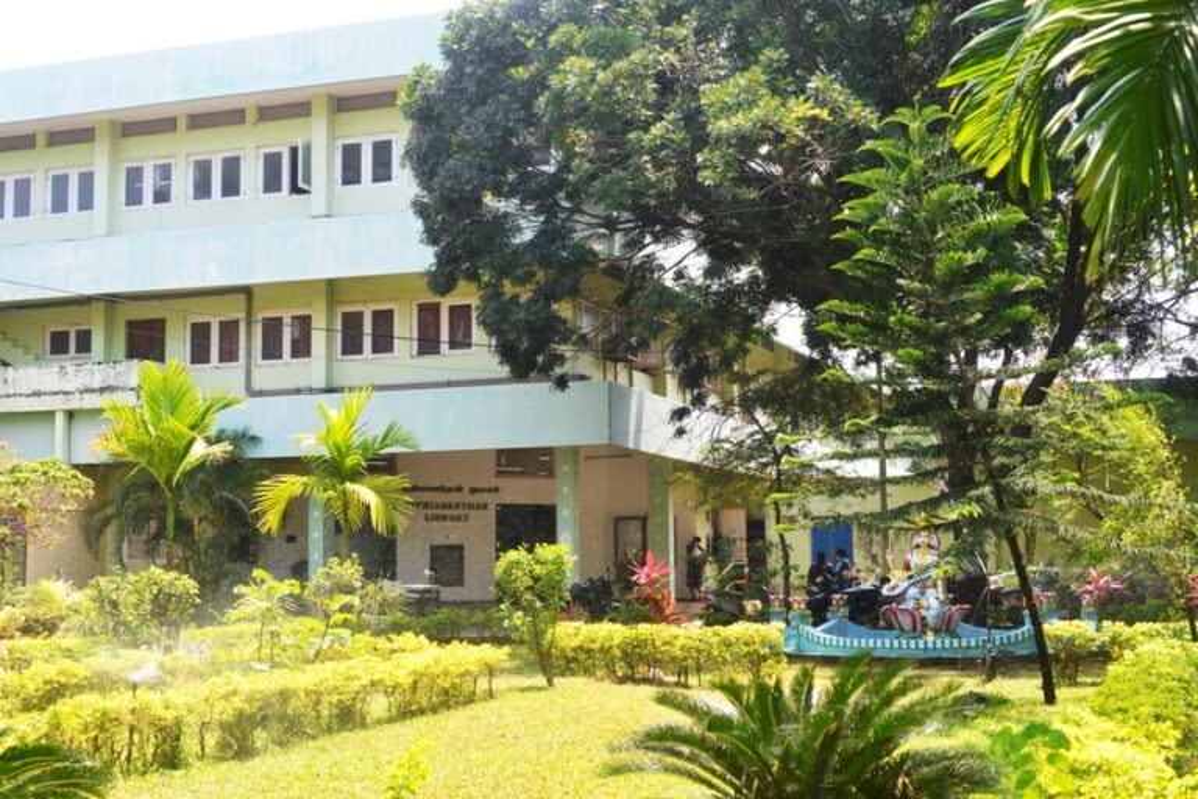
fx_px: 1664
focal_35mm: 50
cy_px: 400
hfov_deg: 39.6
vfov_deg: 27.0
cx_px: 599
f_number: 7.1
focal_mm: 50
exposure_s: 1/160
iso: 160
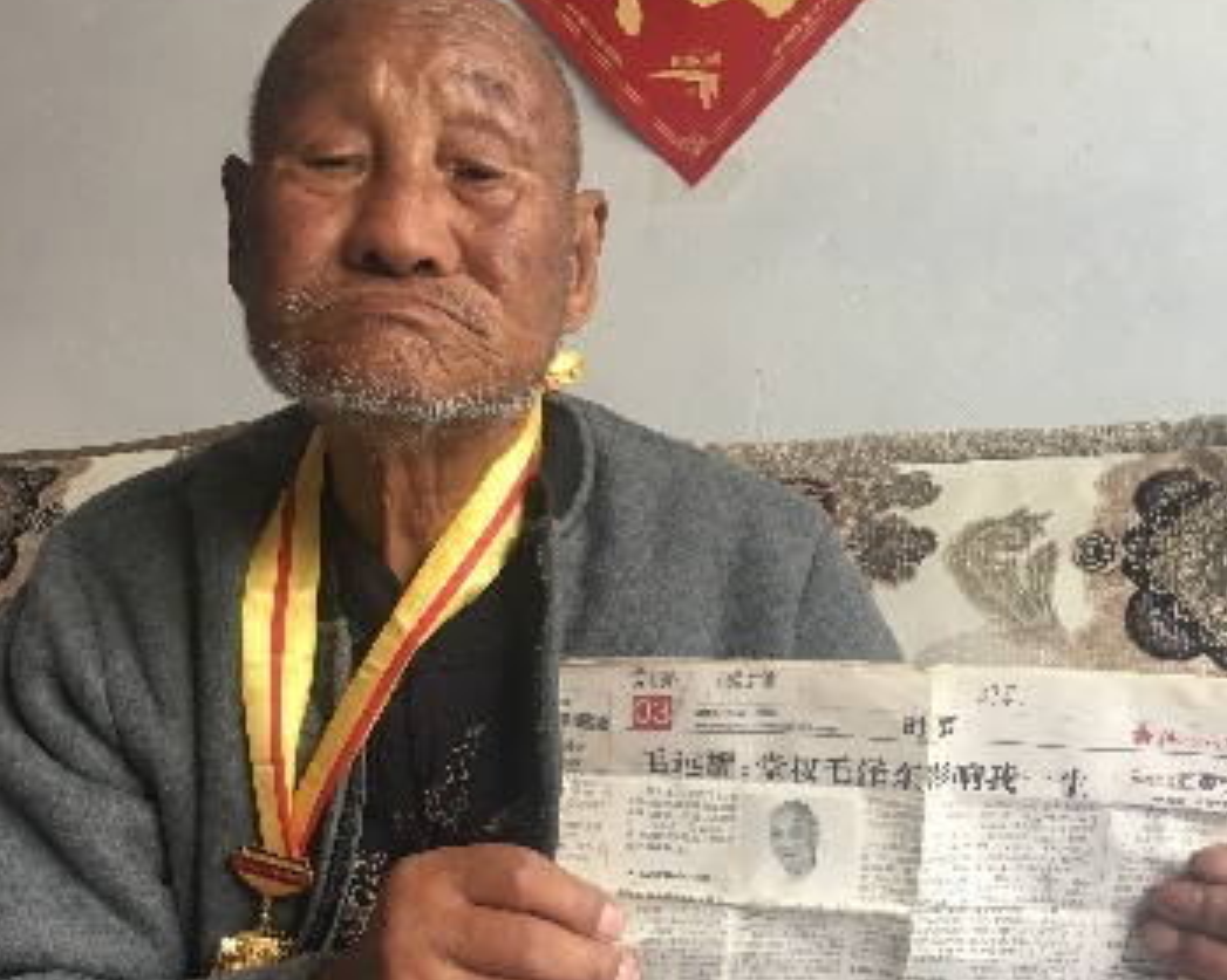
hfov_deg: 47.9
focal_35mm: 38
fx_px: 1380
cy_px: 713
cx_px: 614
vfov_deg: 38.3
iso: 64
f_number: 2.2
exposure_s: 1/33
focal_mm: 4.15
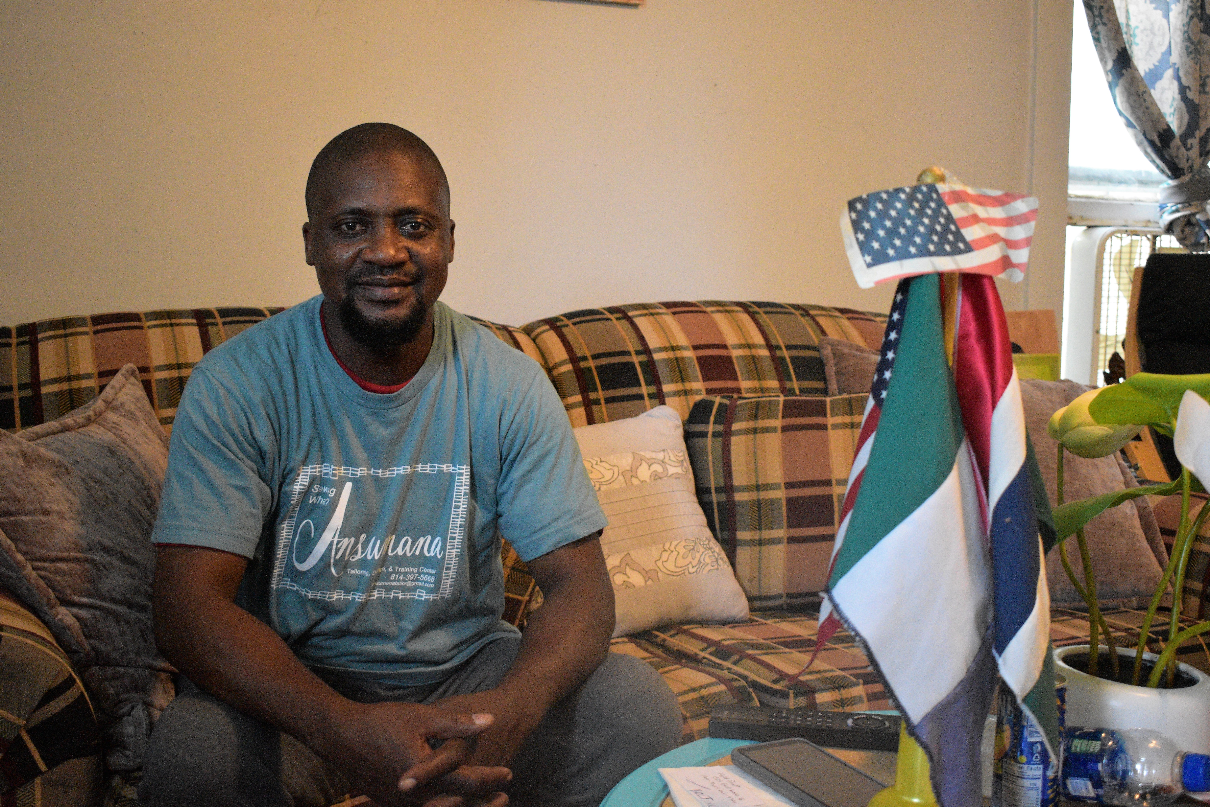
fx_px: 1412
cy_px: 404
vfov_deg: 31.9
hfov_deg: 46.4
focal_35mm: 42
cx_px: 605
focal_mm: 28
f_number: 4.2
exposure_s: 1/125
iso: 2500
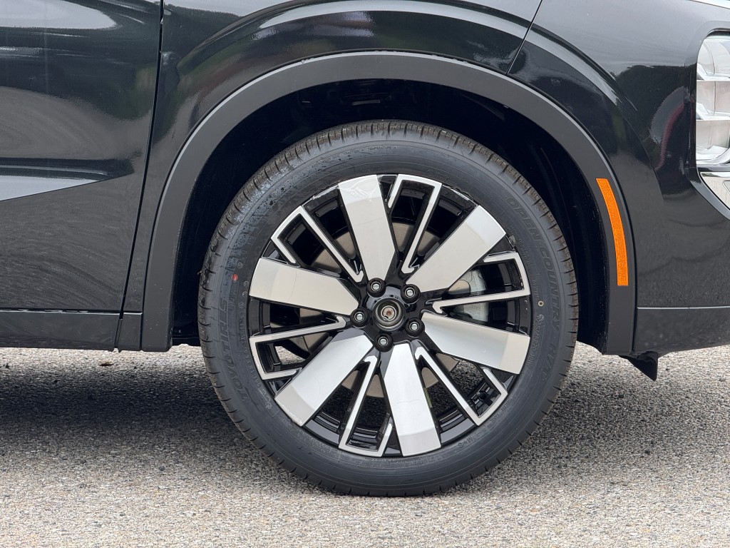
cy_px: 274
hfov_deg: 16.4
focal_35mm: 120
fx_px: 2531
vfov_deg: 12.3
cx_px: 365
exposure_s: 1/211
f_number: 2.8
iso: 50
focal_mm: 15.66
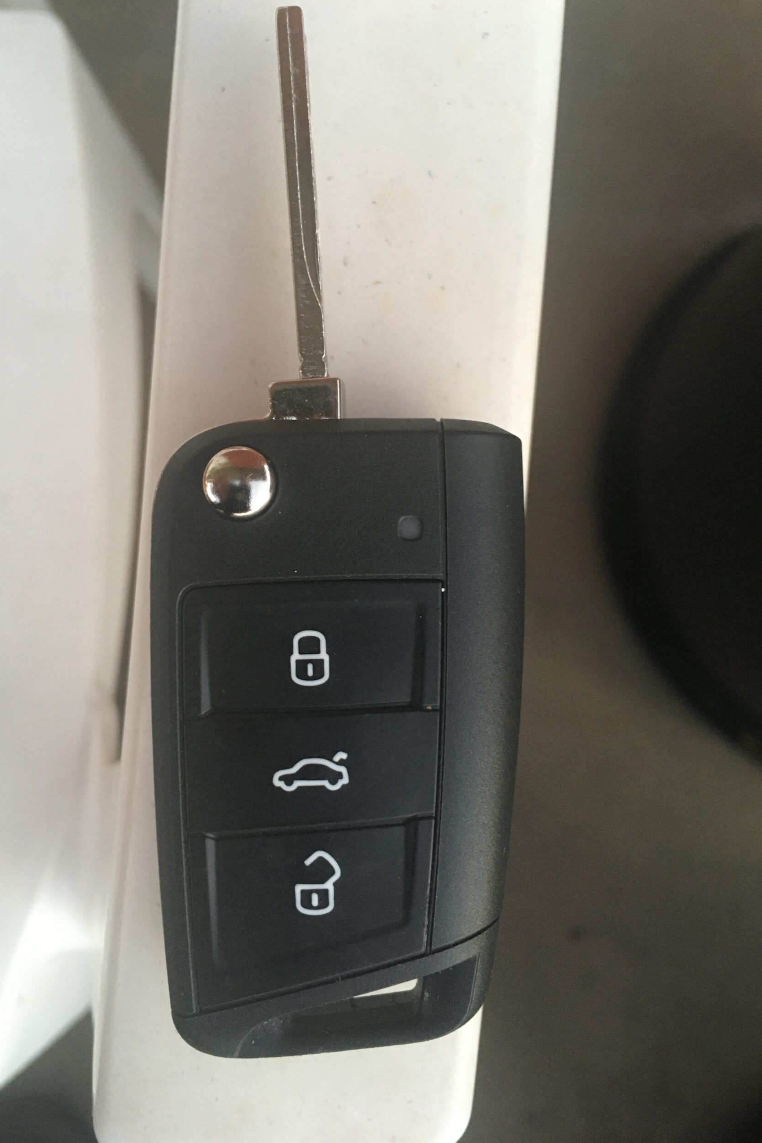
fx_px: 984
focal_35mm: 31
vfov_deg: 60.3
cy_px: 557
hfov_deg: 42.2
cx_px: 333
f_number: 2.2
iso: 200
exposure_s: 1/20
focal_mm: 4.15
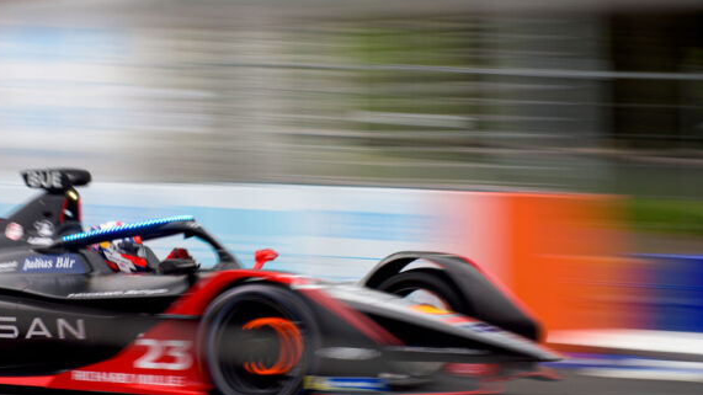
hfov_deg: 12.0
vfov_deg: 6.8
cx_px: 277
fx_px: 3336
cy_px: 215
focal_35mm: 179
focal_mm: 140
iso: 125
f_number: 5.6
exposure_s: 1/25
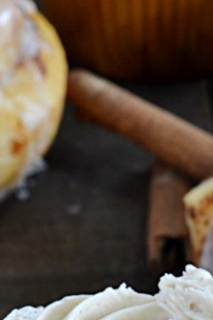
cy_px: 296
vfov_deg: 9.4
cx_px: 151
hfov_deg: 6.3
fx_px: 1945
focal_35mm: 219
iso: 100
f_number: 10
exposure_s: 1/4
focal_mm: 50
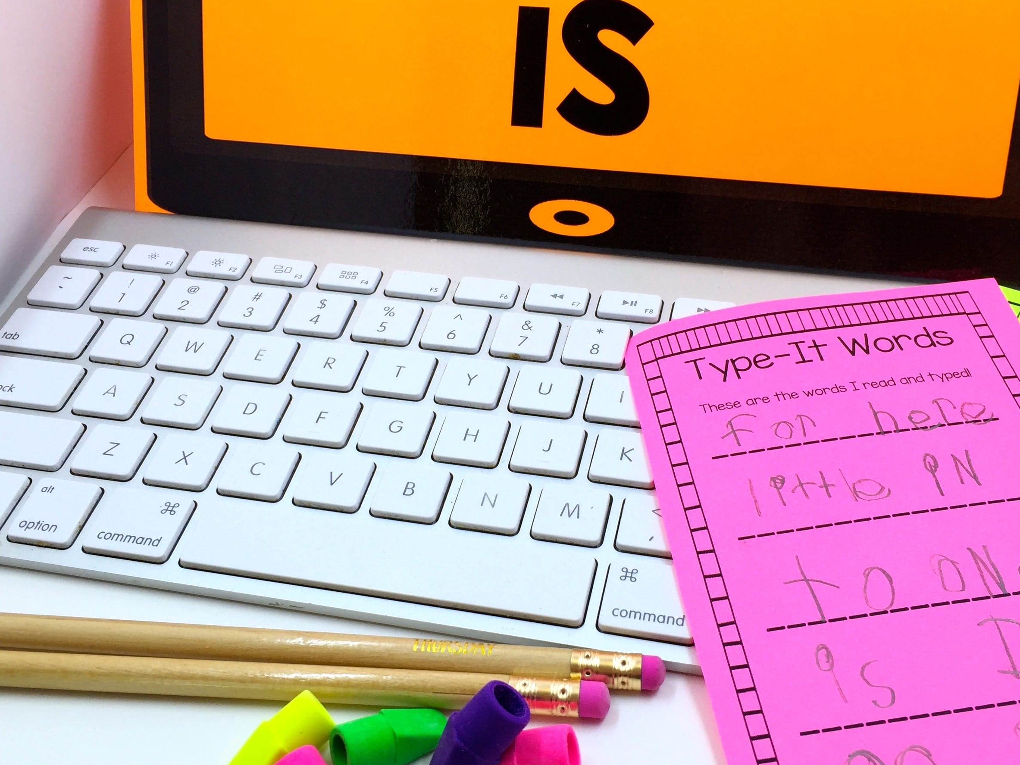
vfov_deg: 36.0
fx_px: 1179
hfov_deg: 46.8
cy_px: 378
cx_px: 530
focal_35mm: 40
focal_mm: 4.15
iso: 32
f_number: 2.2
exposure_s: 1/186
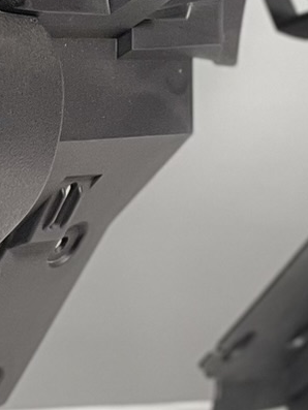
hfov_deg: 3.7
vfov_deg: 5.0
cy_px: -163
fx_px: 4707
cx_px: 452
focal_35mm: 397
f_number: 2.8
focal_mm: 9
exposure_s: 1/120
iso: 100
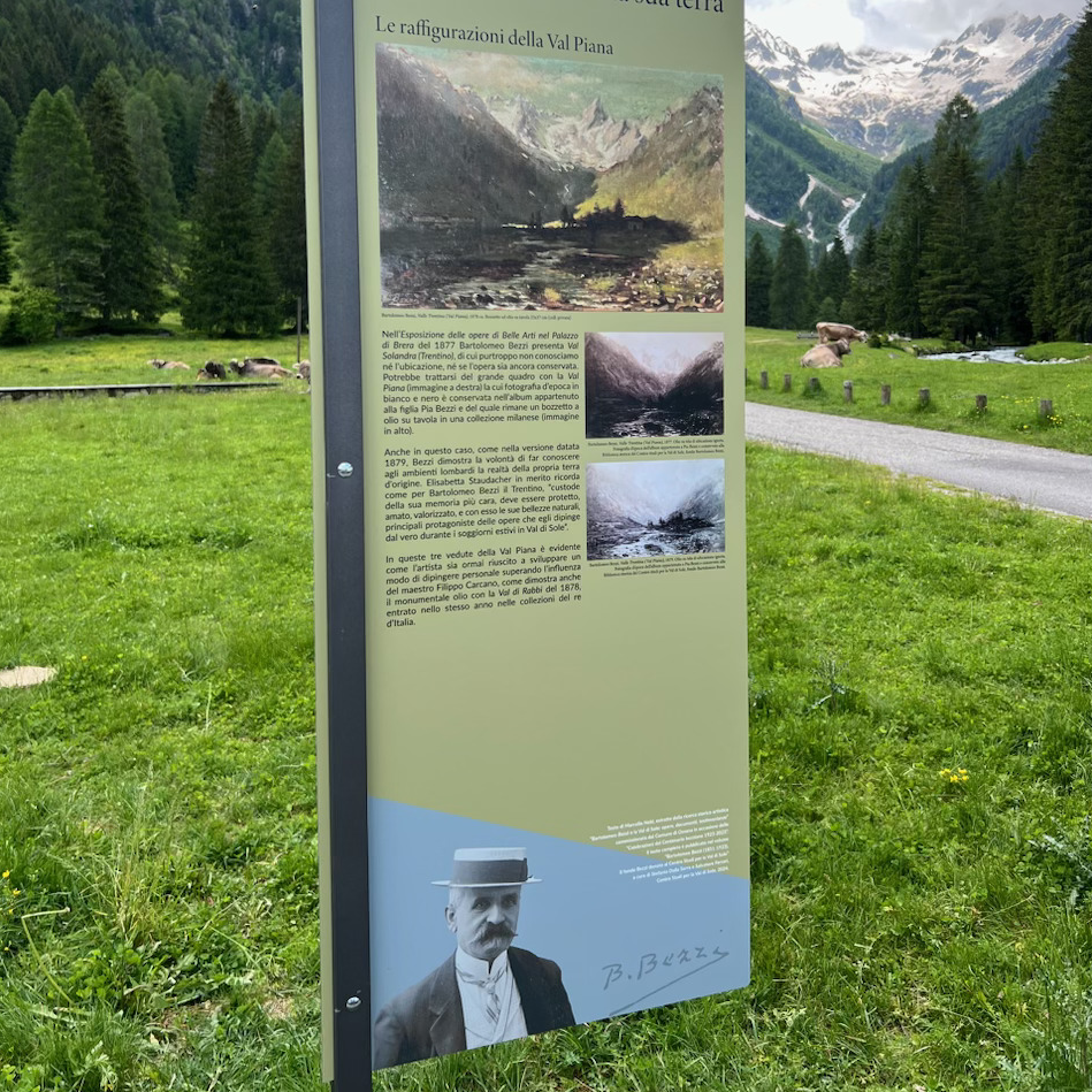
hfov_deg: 52.5
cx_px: 545
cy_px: 414
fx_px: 1106
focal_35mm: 31
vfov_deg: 52.0
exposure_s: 1/1326
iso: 50
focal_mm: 5.7
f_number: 1.5
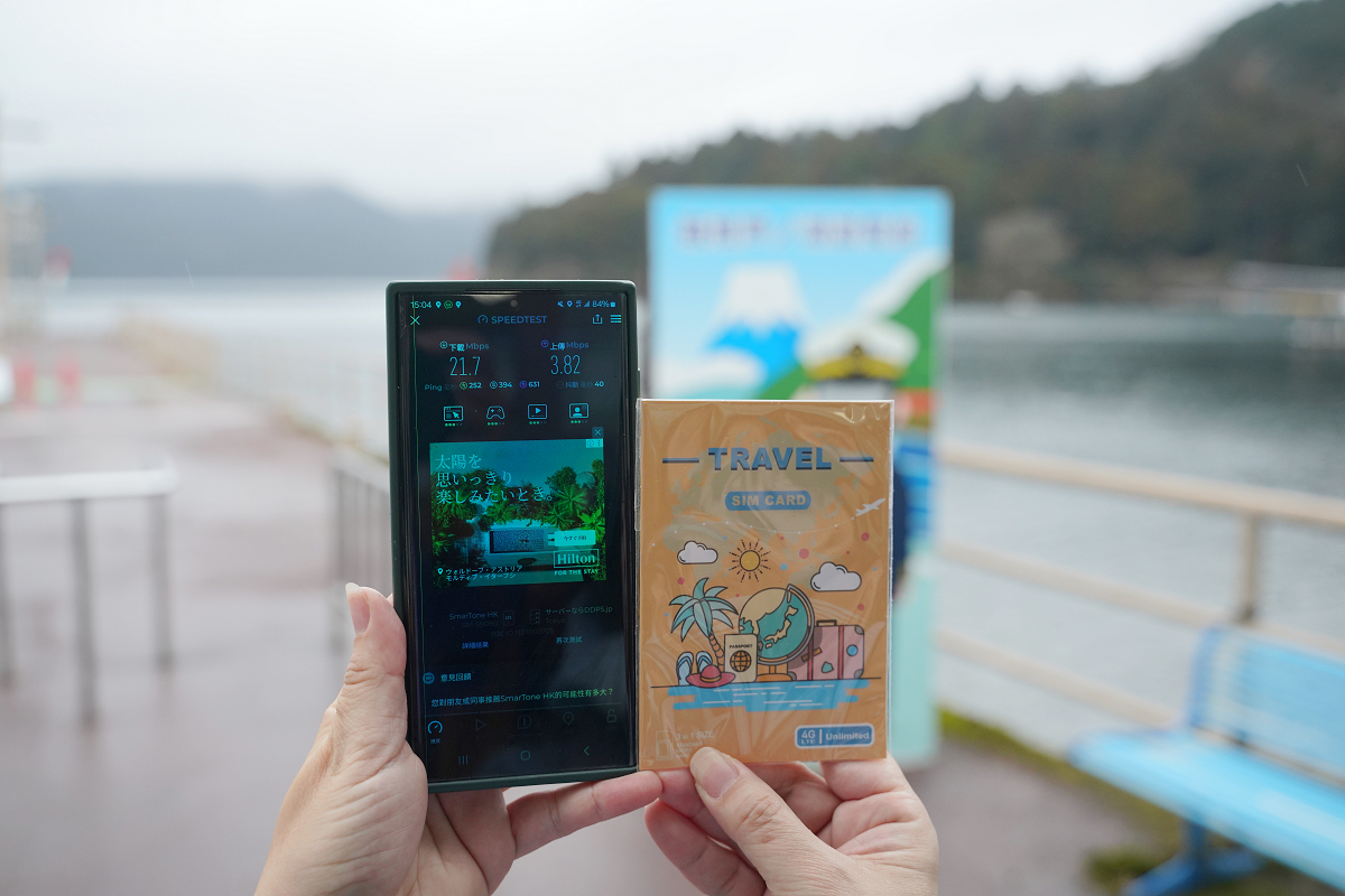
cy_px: 448
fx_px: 1270
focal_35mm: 34
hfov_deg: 55.8
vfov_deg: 38.9
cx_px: 672
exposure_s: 1/160
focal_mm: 34
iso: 1000
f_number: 4
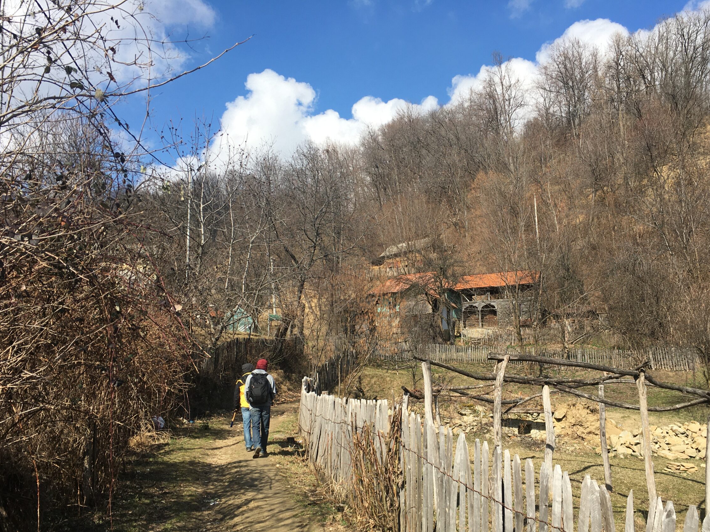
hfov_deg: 55.3
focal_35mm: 33
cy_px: 302
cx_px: 387
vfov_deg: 42.8
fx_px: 677
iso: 25
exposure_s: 1/1221
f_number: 2.2
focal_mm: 4.15
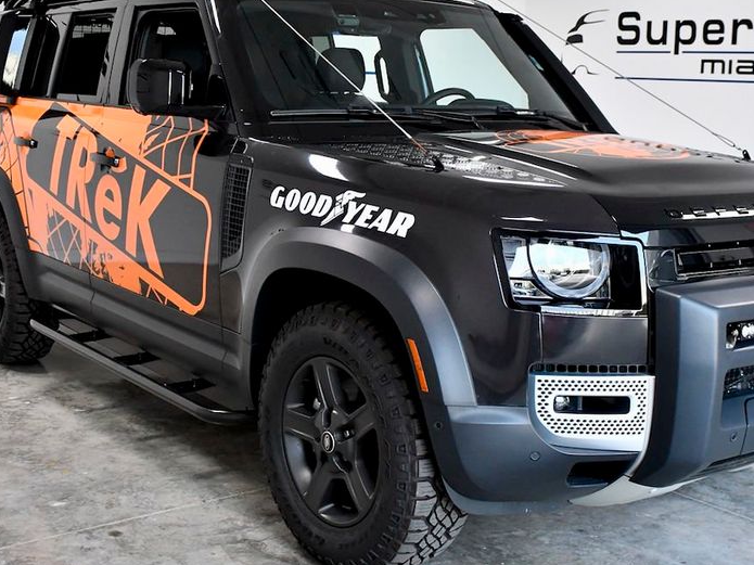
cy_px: 237
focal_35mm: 51
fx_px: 1111
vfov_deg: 28.5
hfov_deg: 37.5
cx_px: 393
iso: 2000
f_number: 4.5
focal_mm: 24
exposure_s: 1/800
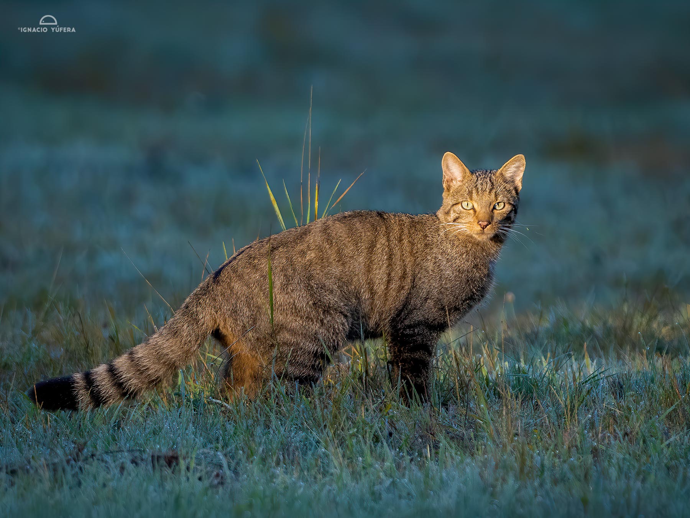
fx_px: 16764
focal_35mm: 841
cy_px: 259
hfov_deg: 2.4
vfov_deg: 1.8
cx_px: 345
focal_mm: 420
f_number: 5.6
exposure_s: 1/500
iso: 1000
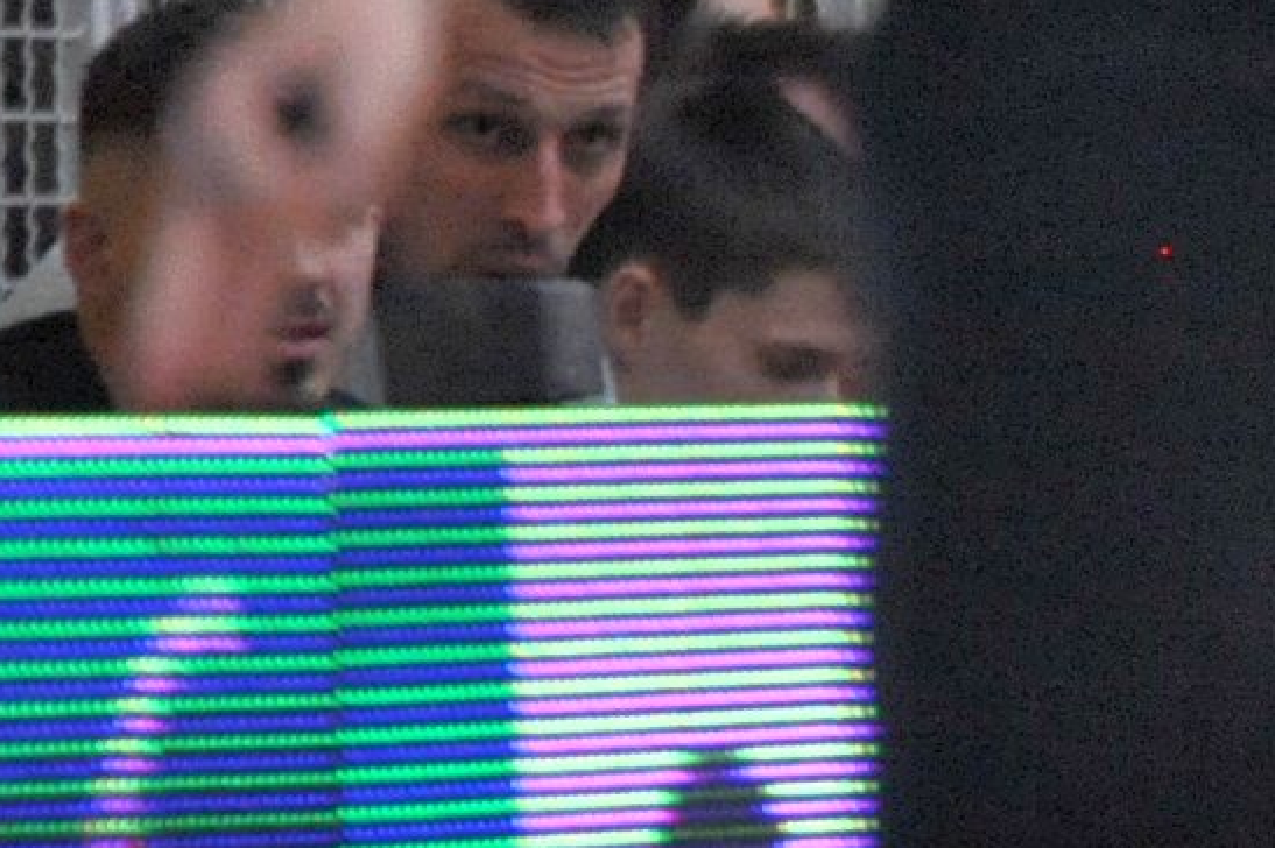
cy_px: 301
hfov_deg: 1.8
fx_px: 41234
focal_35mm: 1165
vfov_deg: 1.2
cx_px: 3280
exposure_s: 1/1000
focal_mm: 200
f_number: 2.8
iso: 6400
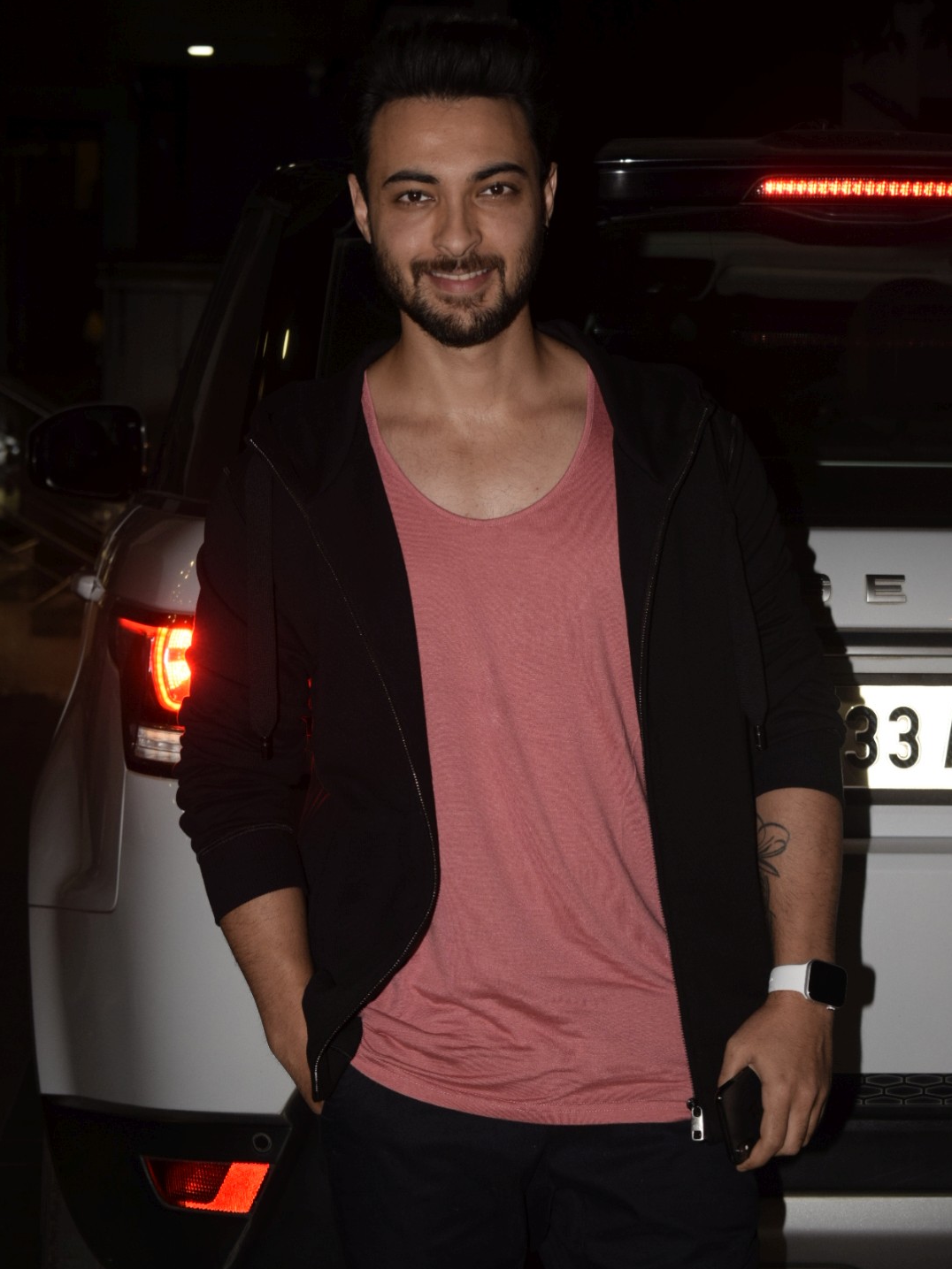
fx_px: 3284
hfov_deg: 16.5
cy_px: 591
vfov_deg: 21.9
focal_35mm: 90
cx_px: 476
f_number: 6.3
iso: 640
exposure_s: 1/200
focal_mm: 55
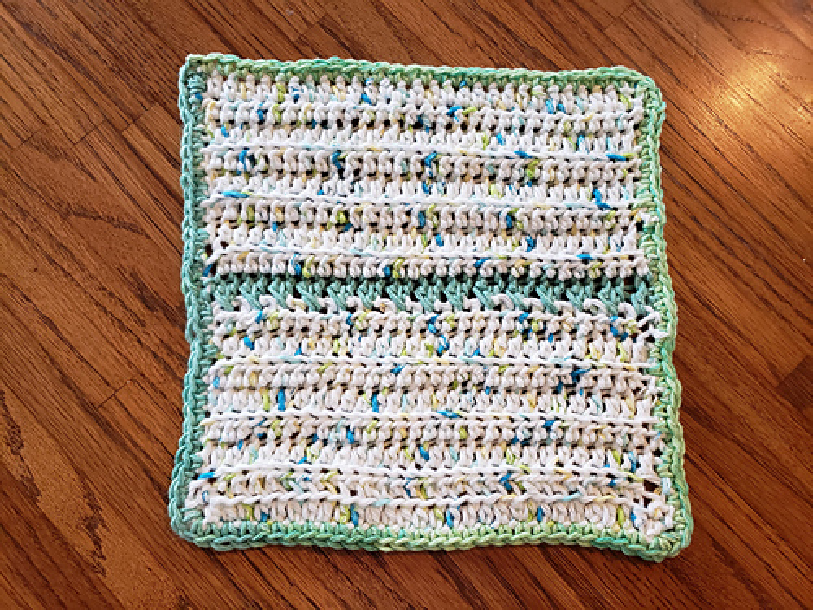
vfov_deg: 53.1
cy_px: 305
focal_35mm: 26
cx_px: 406
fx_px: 611
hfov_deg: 67.3
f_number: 1.5
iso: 320
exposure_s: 1/60
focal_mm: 4.3
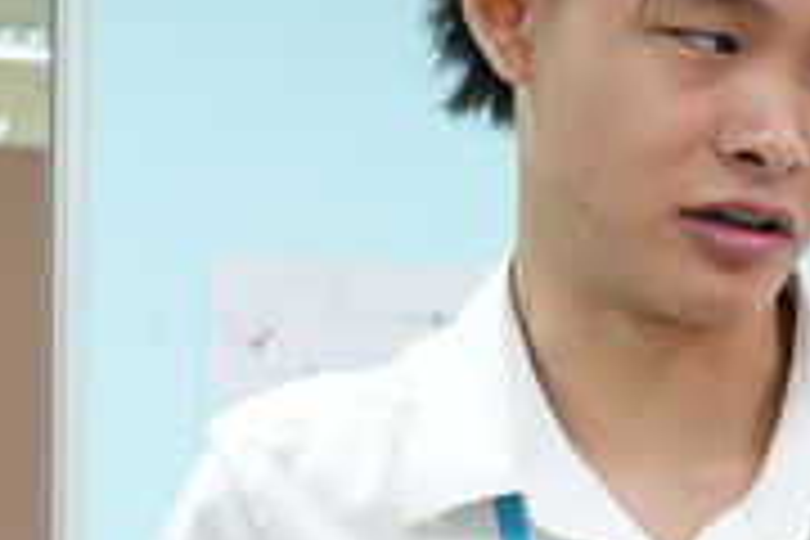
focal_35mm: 152
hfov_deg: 12.9
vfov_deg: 8.7
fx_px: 3420
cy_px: 904
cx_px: 1156
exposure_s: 1/125
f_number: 3.5
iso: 1600
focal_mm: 24
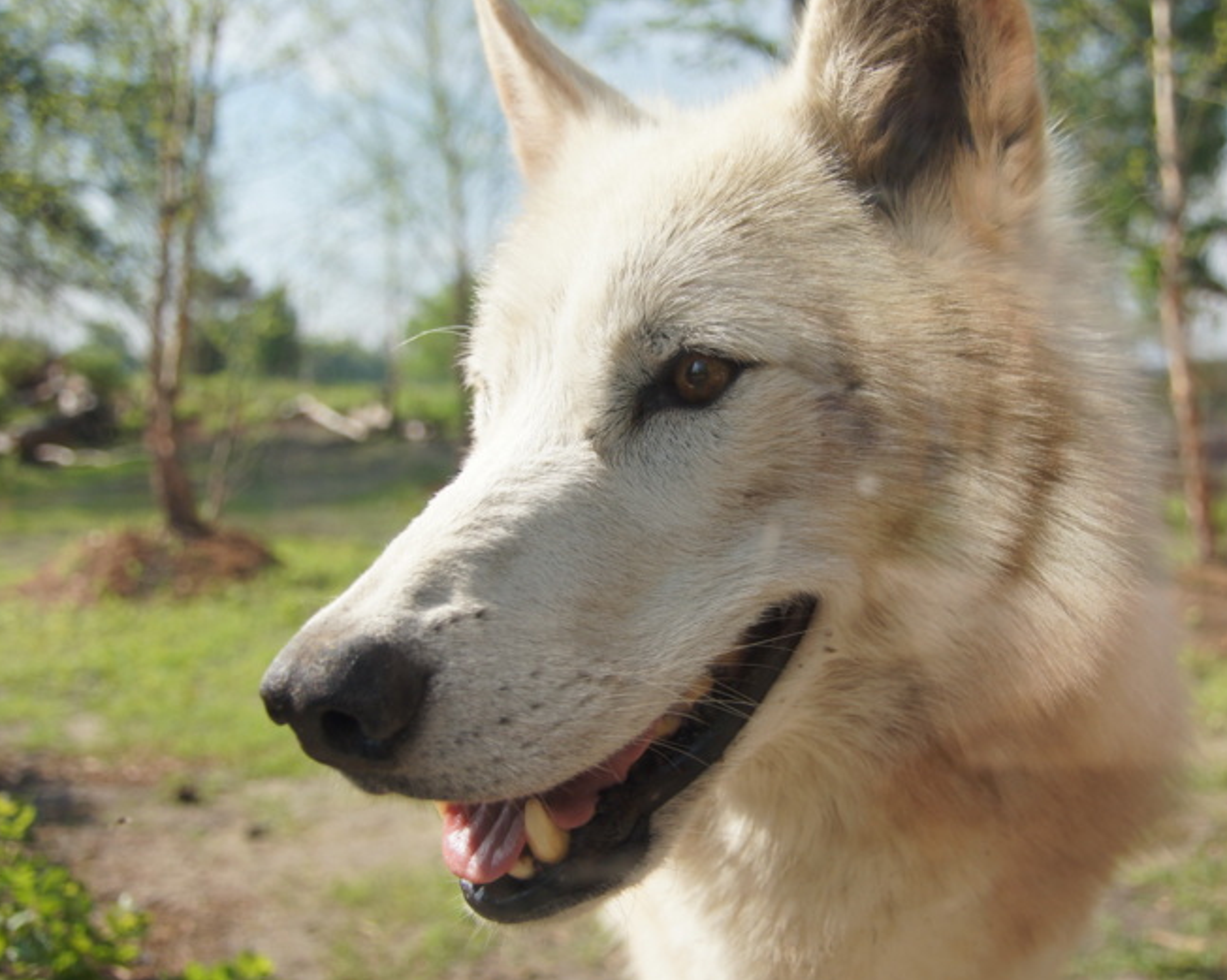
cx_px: 740
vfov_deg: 39.1
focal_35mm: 38
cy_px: 498
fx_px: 1379
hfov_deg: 47.7
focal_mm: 22
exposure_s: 1/2000
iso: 320
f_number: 3.5
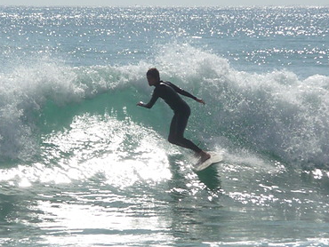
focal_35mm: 378
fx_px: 3595
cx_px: 137
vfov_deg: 3.9
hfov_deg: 5.2
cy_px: 134
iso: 500
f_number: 11
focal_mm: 47
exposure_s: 1/2000
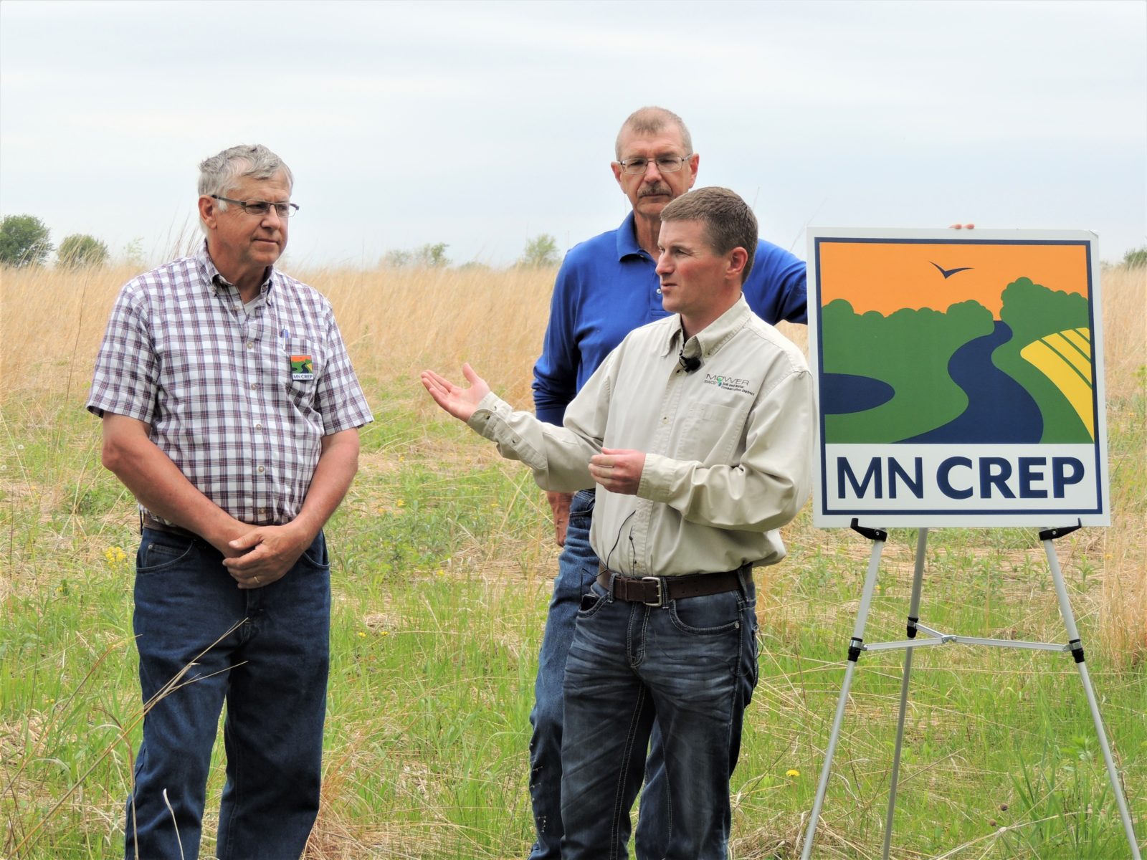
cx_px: 574
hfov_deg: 21.8
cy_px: 430
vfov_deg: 16.4
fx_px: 2982
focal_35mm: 90
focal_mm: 16
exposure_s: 1/320
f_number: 4.1
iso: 100
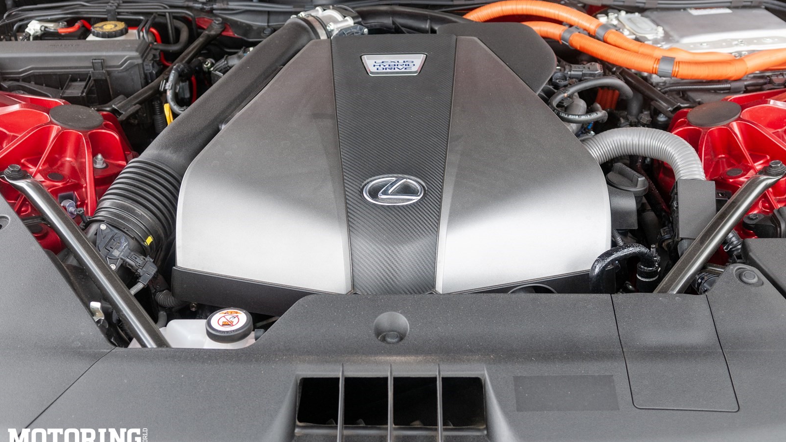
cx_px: 391
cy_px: 194
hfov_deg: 42.9
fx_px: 1000
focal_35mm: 48
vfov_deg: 24.9
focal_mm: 30
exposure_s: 1/125
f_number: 4
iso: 400
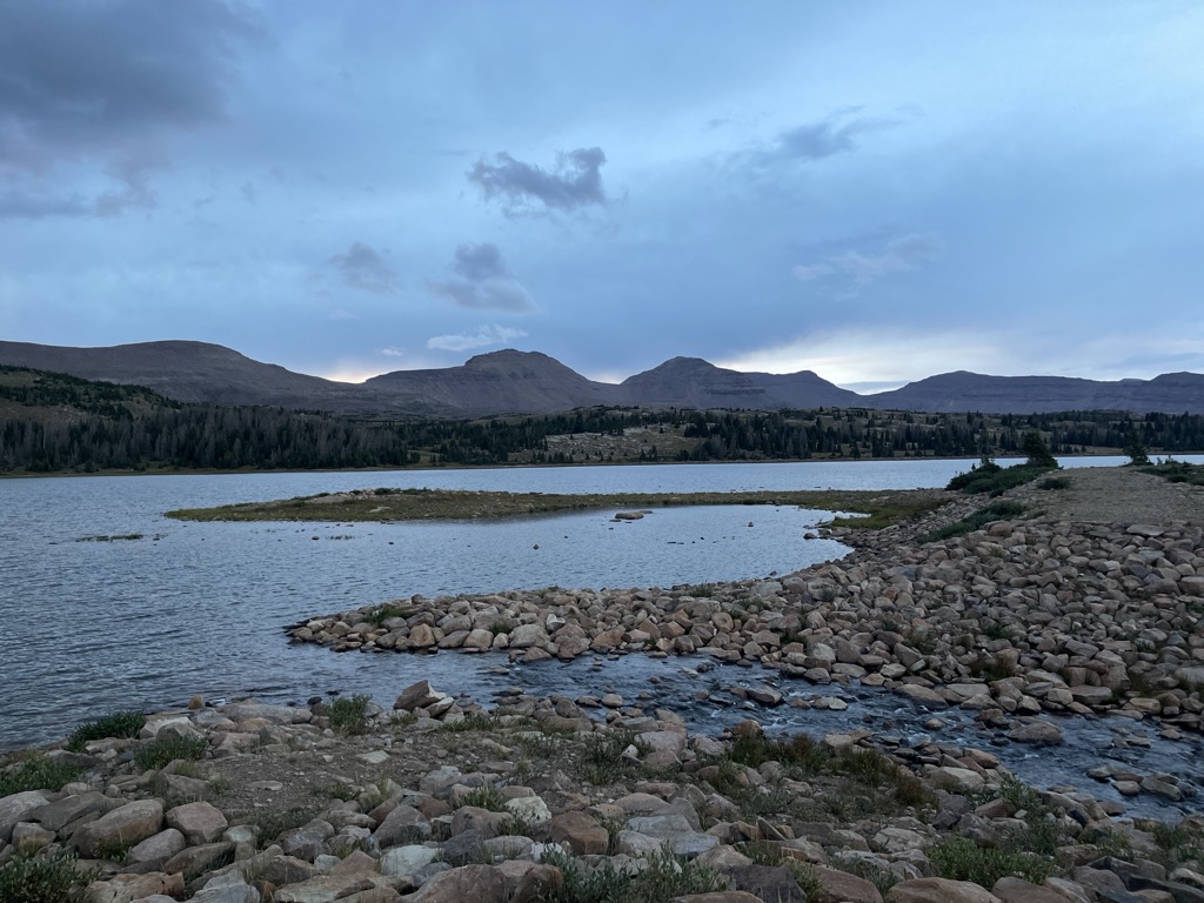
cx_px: 602
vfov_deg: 53.1
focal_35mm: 26
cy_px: 452
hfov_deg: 67.3
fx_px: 904
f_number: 1.6
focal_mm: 5.1
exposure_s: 1/60
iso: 200
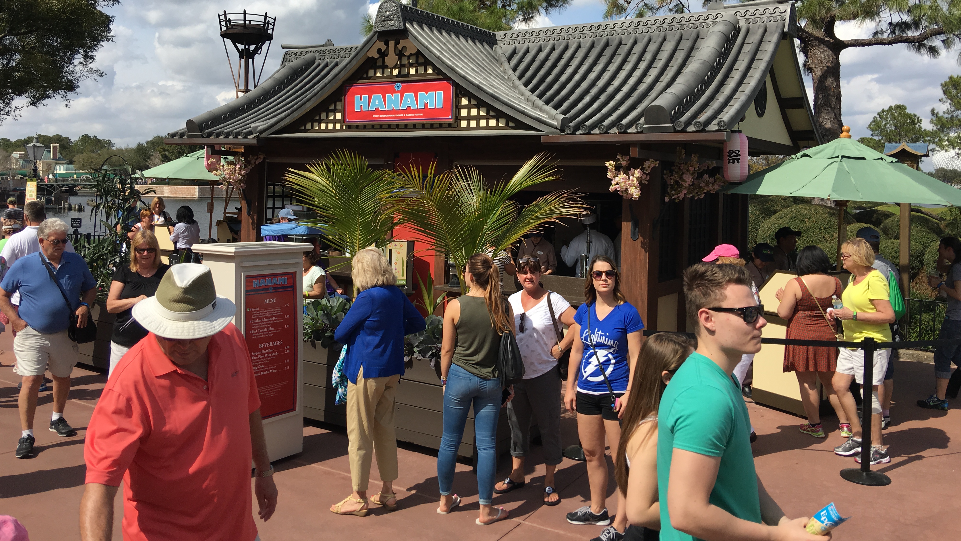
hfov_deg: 61.0
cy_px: 183
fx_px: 815
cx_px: 481
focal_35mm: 32
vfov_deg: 36.3
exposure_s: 1/2079
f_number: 2.2
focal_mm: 4.15
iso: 25
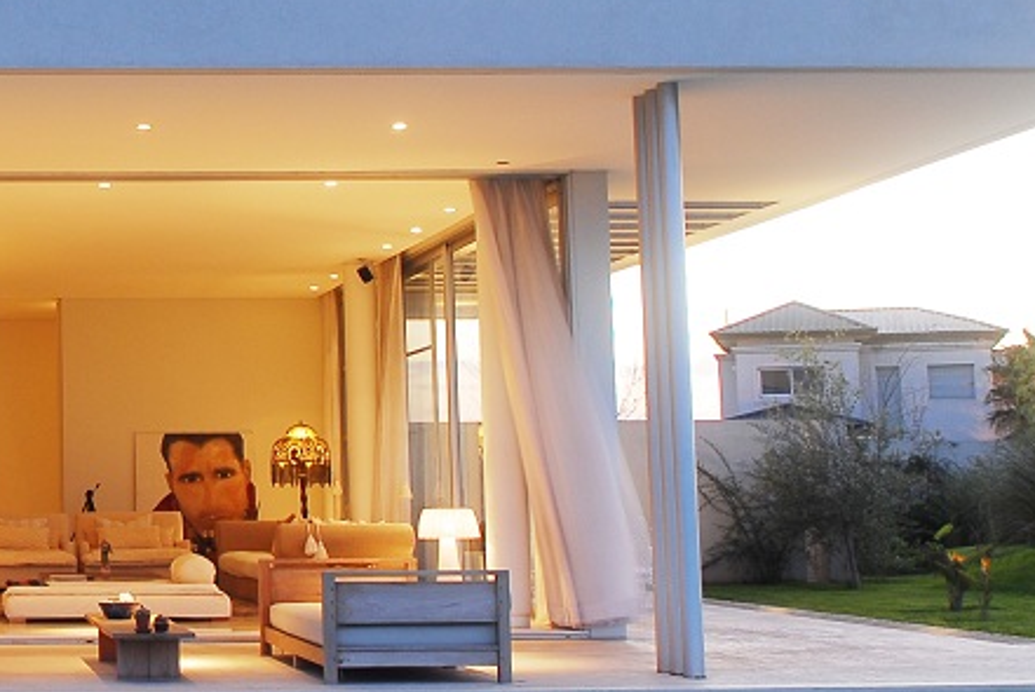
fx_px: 1996
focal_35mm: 69
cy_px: 236
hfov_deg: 27.1
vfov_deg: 19.6
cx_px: -42
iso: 100
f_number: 4.5
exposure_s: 1/1.3
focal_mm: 17
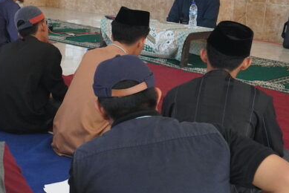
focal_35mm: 74
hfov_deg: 26.0
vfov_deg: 18.5
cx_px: 5
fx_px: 594
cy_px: 102
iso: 5000
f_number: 5.6
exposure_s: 1/250
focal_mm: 25
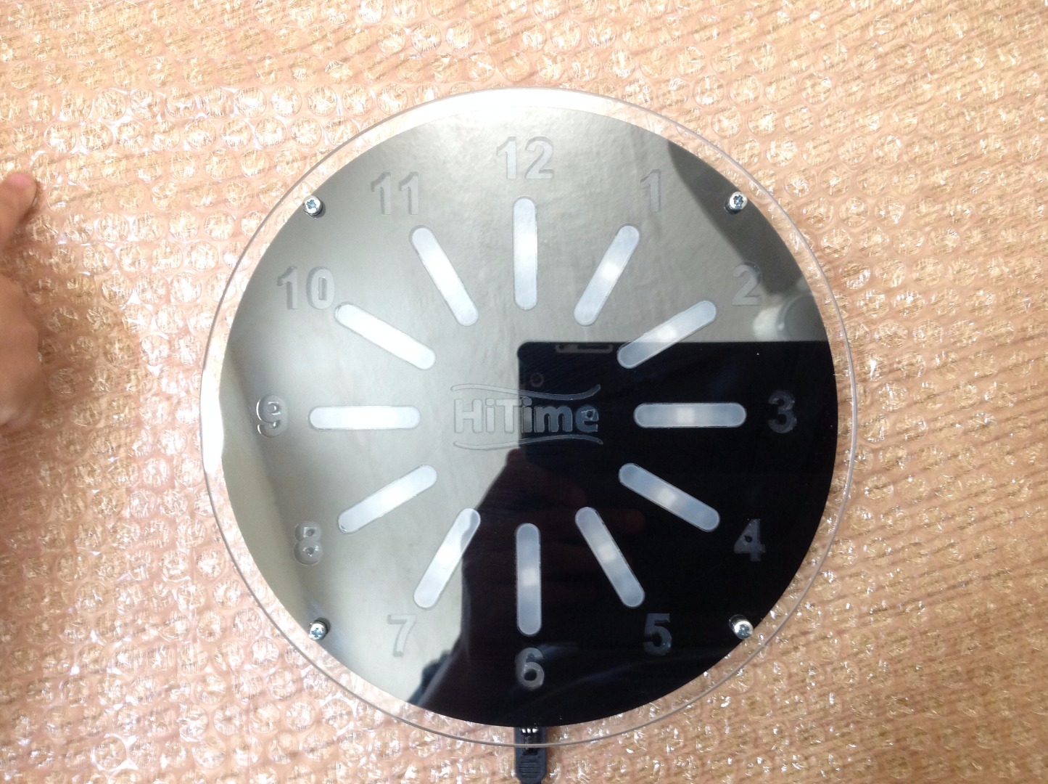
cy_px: 392
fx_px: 1058
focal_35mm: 35
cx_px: 524
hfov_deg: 52.7
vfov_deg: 40.6
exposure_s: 1/15
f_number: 2.4
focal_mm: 4.28
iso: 100
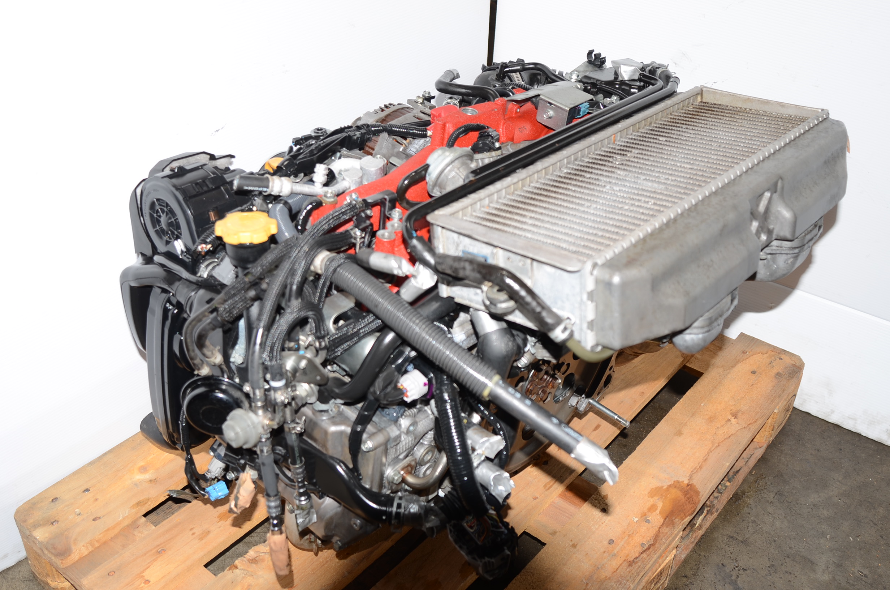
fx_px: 888
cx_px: 445
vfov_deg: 36.7
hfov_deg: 53.2
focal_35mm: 36
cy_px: 295
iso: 100
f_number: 4.5
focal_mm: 24
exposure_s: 1/60
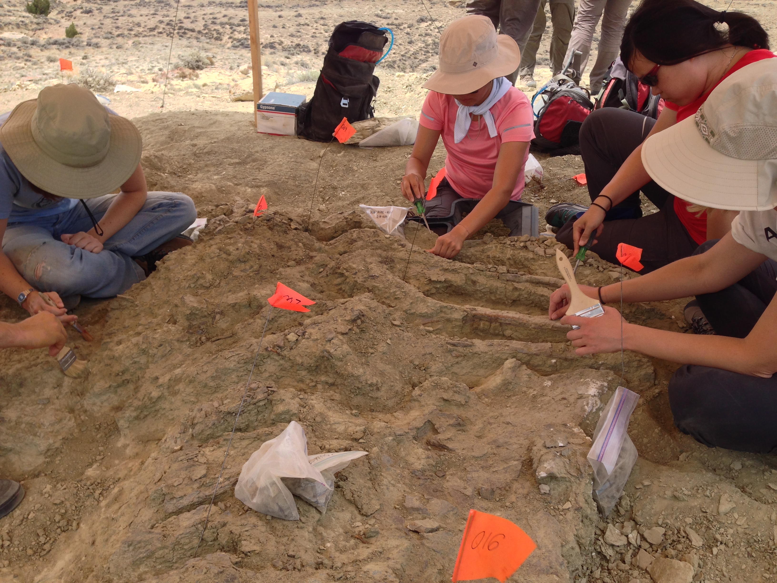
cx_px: 388
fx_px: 741
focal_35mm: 33
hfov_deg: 55.4
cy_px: 292
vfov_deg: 42.9
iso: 50
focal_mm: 4.12
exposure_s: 1/686
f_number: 2.4
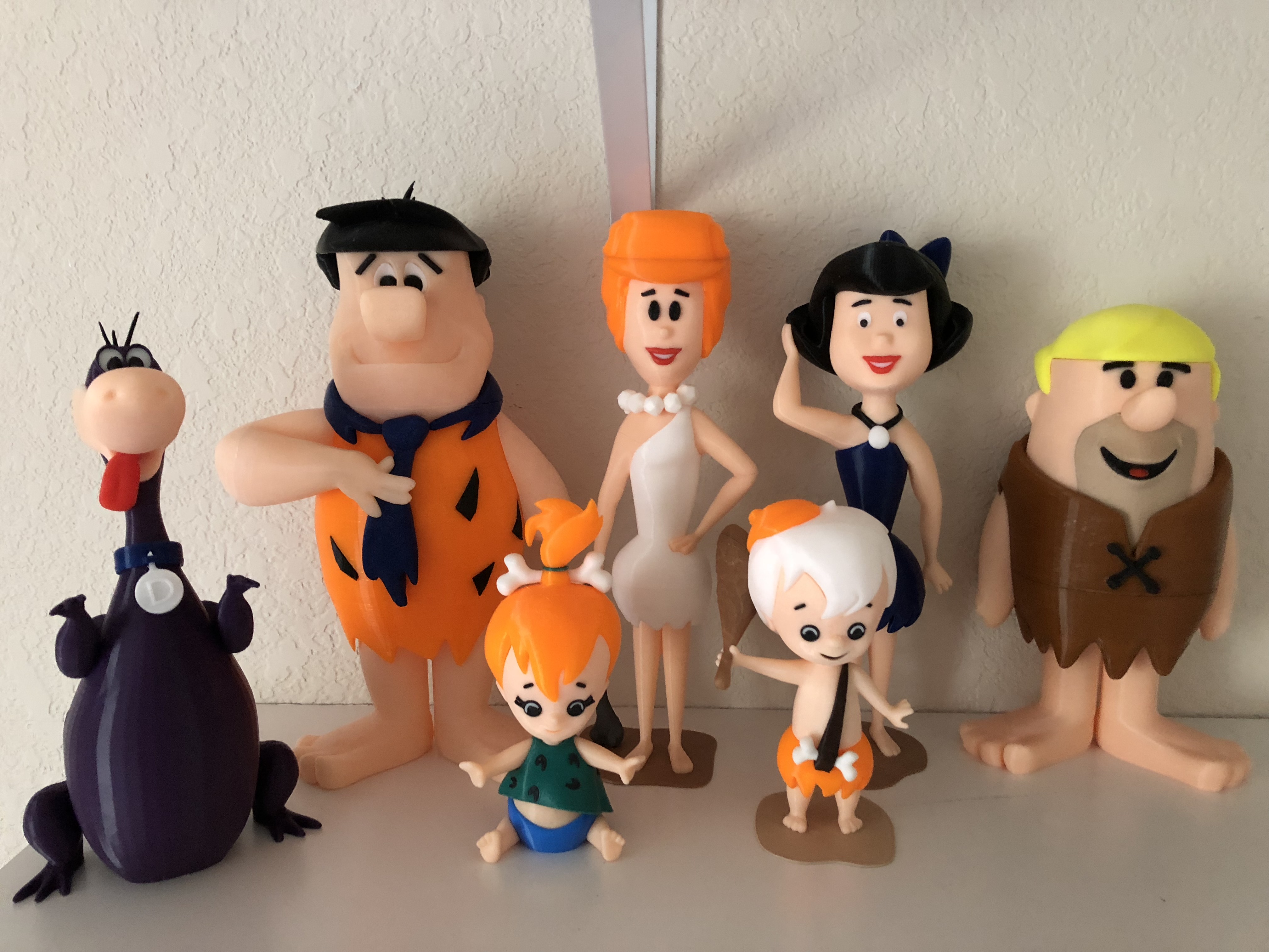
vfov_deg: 49.7
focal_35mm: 28
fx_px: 1026
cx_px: 634
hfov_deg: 63.4
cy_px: 476
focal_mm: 3.99
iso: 100
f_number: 1.8
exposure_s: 1/6
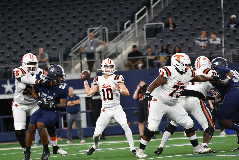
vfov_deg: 4.6
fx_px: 1992
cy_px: 80
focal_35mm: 300
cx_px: 120
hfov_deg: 6.9
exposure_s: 1/800
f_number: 2.8
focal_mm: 200
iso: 1000
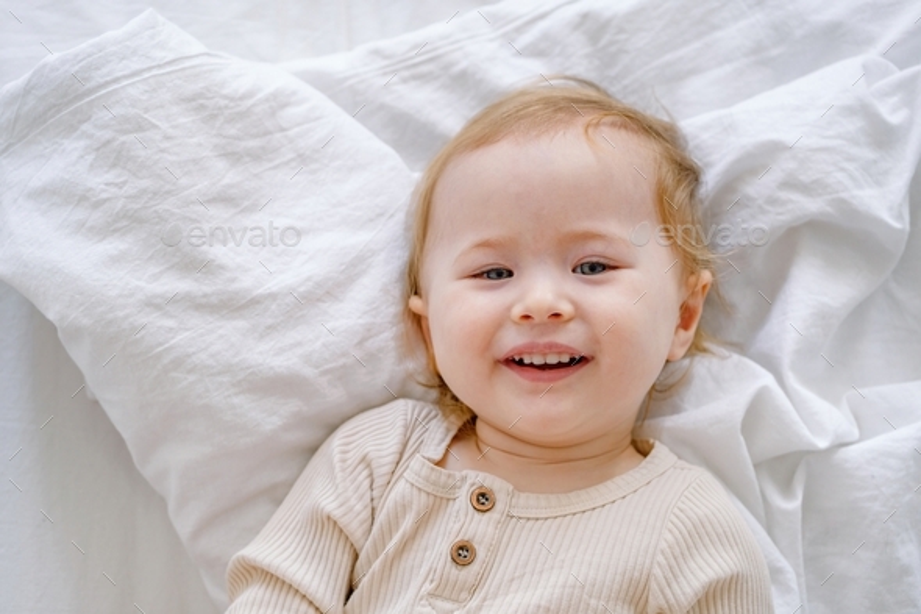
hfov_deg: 27.0
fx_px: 1918
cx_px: 460
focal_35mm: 75
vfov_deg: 18.2
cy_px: 307
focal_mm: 50
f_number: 2.8
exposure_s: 1/160
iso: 400
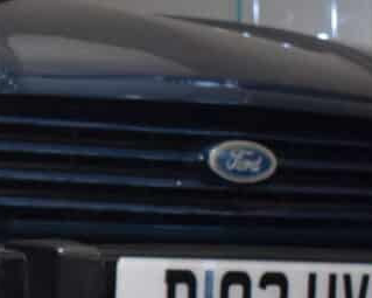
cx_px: -471
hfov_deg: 8.3
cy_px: 368
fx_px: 2388
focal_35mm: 217
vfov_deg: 7.1
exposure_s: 1/60
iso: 1600
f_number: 4
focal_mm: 24
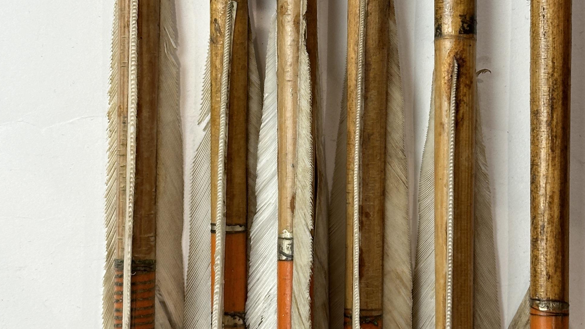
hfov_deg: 19.7
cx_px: 397
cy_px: 144
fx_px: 1675
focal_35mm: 108
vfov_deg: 11.2
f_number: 1.78
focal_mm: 6.86
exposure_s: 1/100
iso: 80
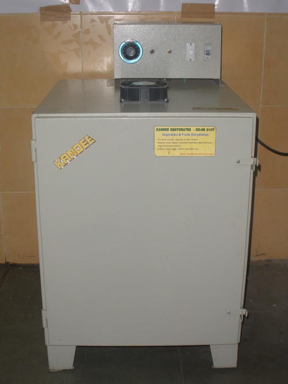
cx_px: 144
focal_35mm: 52
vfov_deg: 36.8
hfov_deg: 28.0
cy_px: 192
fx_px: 577
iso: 161
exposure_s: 1/60
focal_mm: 9.1
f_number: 4.4
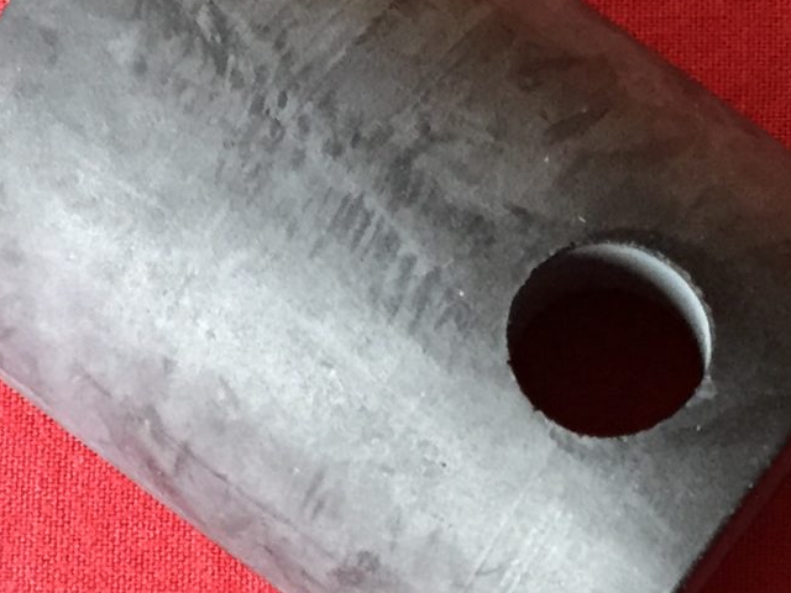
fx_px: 2651
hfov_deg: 16.9
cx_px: 529
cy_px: 742
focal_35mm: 116
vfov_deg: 12.4
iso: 250
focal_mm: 4.15
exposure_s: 1/20
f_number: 2.2
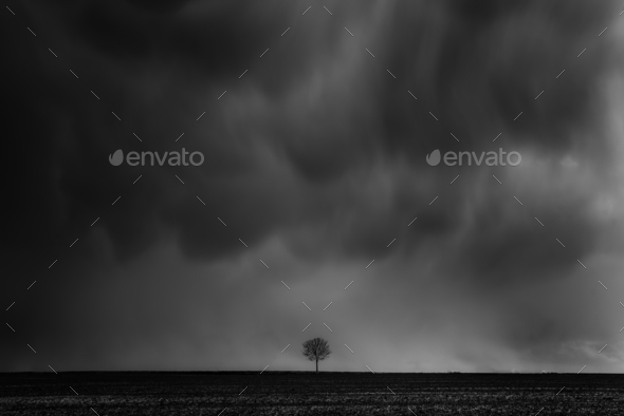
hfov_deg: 46.4
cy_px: 208
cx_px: 312
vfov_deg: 31.9
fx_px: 728
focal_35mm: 42
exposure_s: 1/100
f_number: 7.1
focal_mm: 42
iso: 50
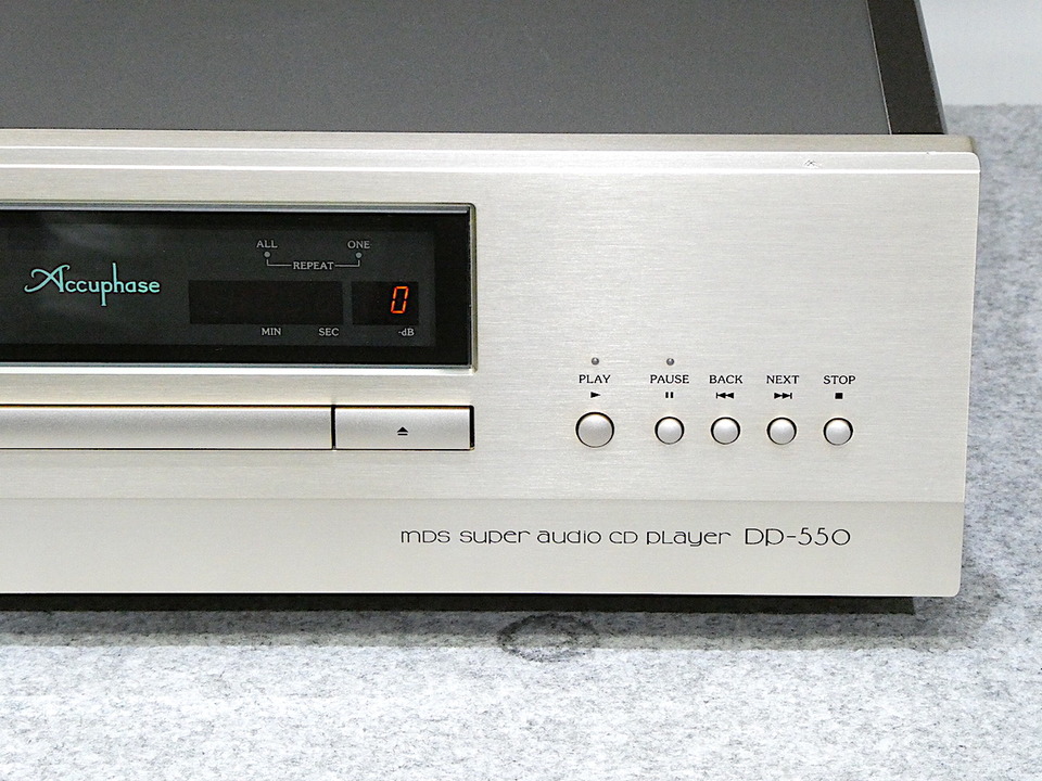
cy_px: 390
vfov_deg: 12.0
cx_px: 521
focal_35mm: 124
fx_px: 3733
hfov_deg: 15.9
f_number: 5.2
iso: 1600
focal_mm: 22.3
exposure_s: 1/50
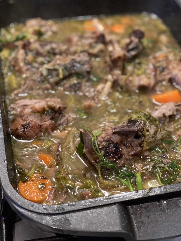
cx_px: 89
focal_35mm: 54
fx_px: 376
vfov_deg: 35.5
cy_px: 117
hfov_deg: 27.0
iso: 320
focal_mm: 6
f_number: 2
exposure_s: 1/25
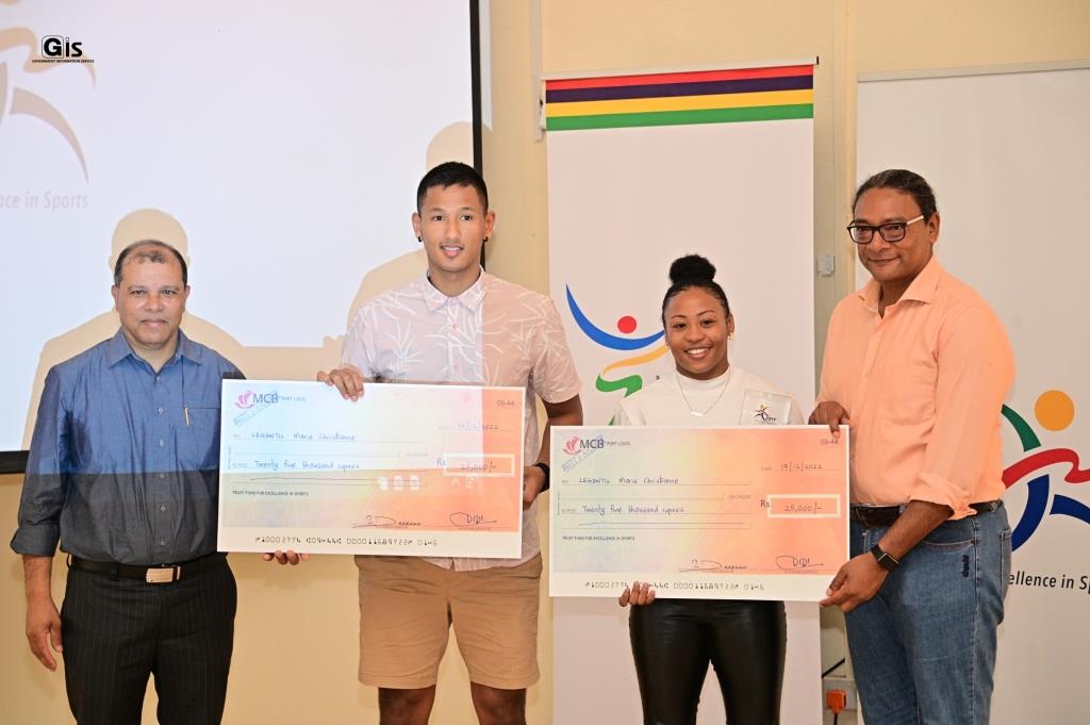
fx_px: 2783
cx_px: 545
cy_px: 362
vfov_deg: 14.8
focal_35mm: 92
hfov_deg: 22.2
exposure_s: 1/200
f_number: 5.6
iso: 3200
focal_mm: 92
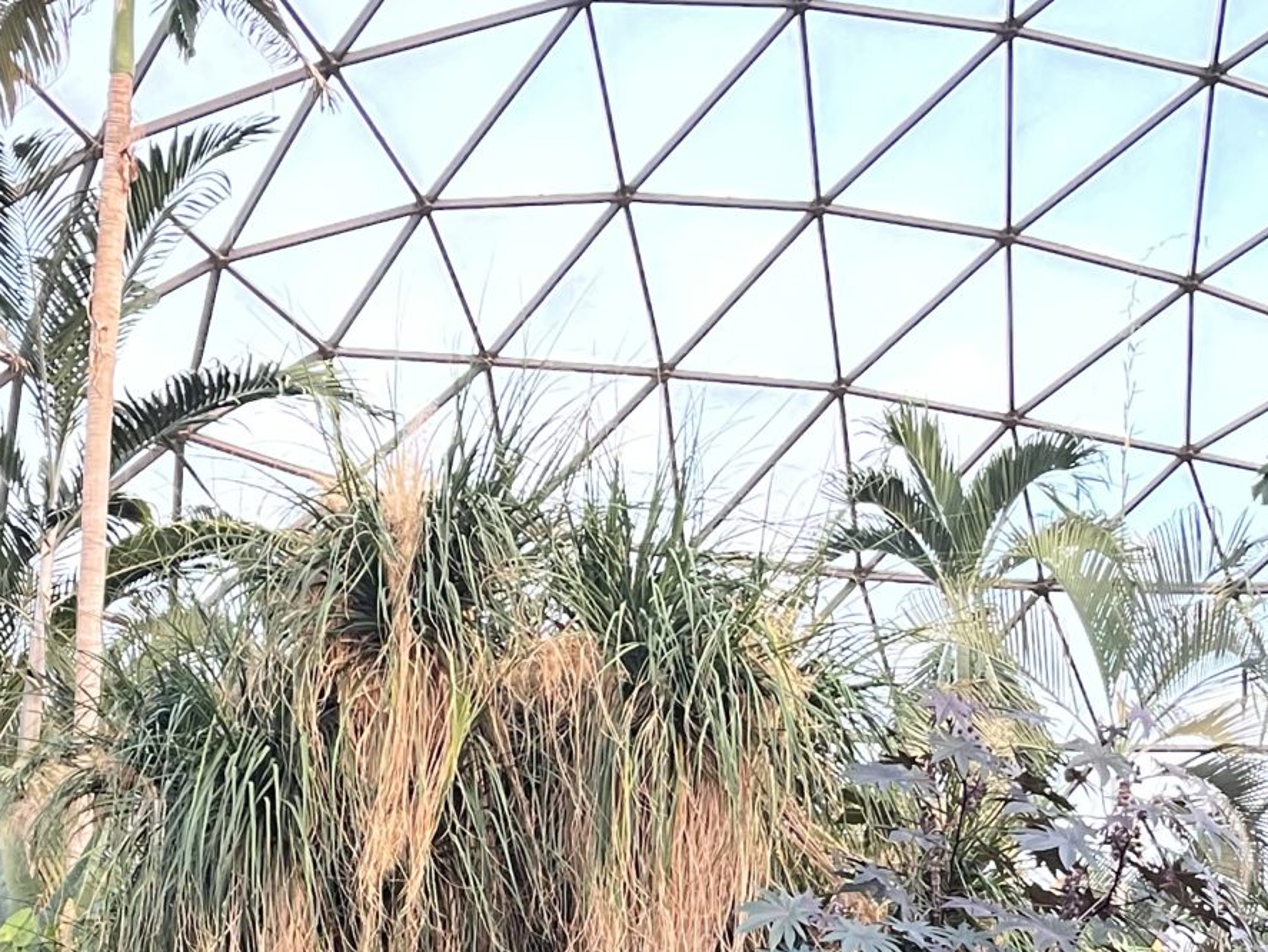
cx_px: 392
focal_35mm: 75
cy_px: 1075
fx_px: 2748
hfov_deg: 25.8
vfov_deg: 18.8
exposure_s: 1/60
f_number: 1.6
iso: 250
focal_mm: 5.1
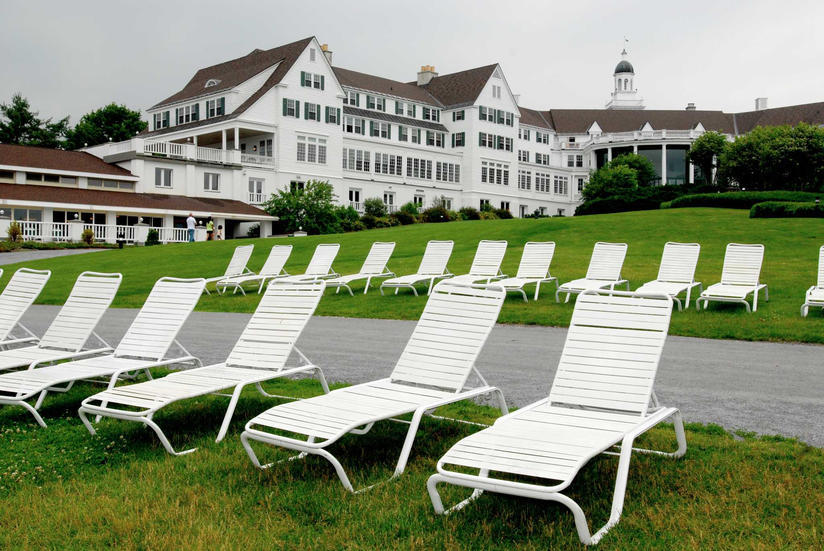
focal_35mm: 38
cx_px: 412
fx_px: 859
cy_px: 276
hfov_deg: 51.2
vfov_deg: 35.6
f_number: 11
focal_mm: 25
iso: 250
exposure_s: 1/250
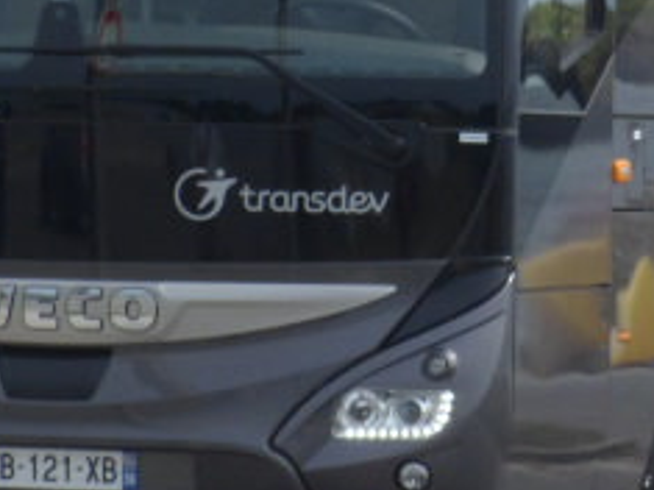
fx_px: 5854
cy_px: -33
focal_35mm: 310
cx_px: 724
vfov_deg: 4.8
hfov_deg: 6.4
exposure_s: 1/500
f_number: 5.8
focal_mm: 13.2
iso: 80
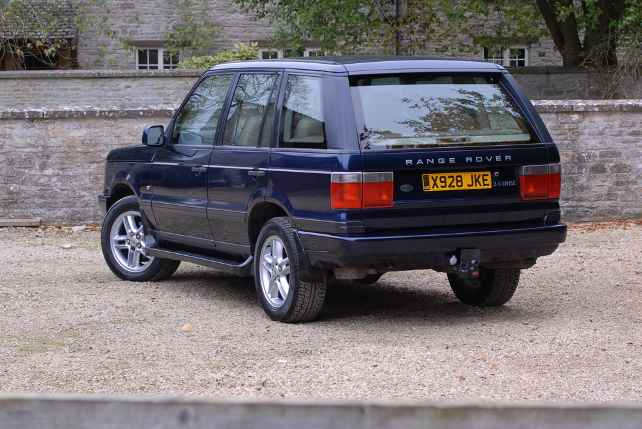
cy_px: 214
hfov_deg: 18.2
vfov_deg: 12.2
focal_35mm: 112
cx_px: 321
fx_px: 2008
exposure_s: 1/10
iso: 100
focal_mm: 75
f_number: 8
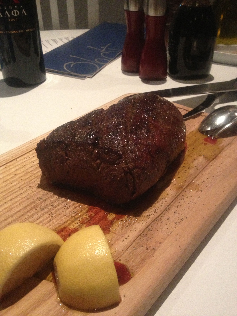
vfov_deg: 52.6
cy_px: 158
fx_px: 320
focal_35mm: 35
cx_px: 118
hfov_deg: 40.7
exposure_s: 1/15
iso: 400
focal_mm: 4.28
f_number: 2.4
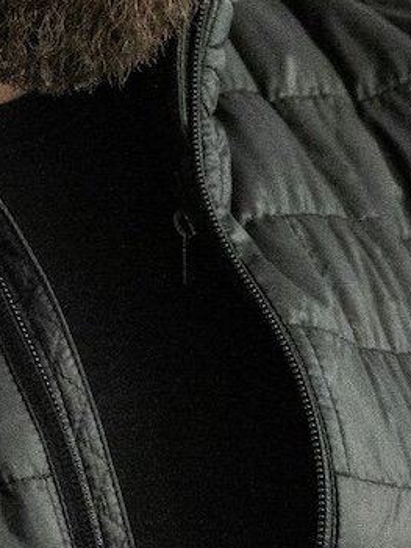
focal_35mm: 729
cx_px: 133
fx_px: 11548
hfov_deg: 2.0
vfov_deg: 2.7
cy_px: -185
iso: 10000
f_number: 5.6
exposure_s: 1/125
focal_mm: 133
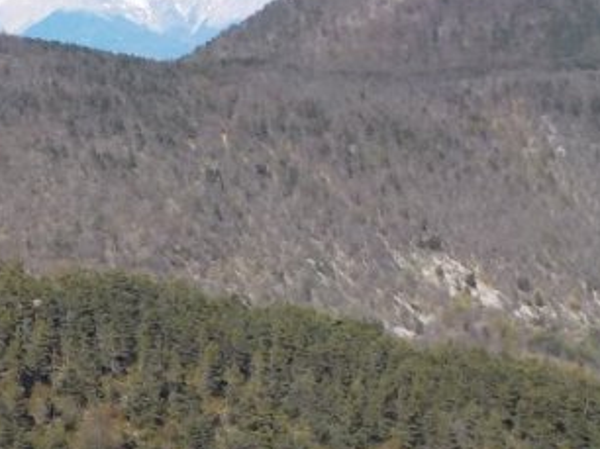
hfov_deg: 11.8
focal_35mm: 164
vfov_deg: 9.0
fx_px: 2840
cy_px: 414
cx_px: -83
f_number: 4.2
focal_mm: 6.4
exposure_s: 1/1000
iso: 125
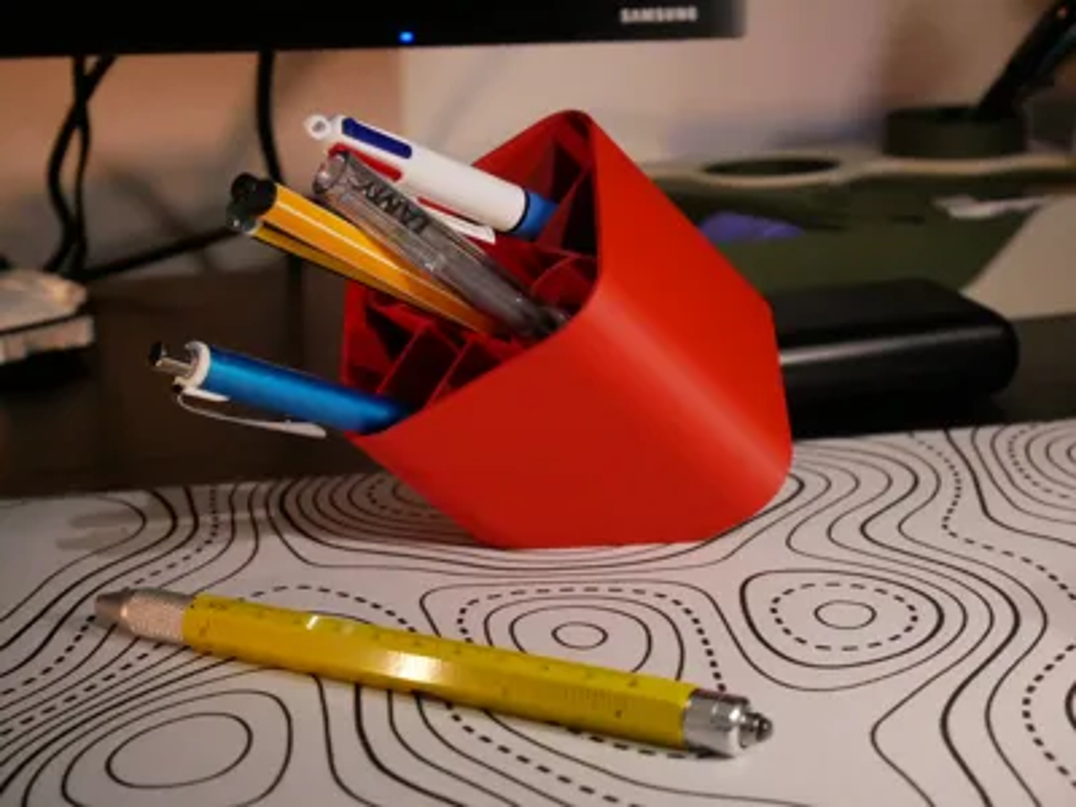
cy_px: 404
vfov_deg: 22.9
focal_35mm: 64
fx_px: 1989
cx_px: 538
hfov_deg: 30.3
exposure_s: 1/80
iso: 4000
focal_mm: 32
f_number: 5.6
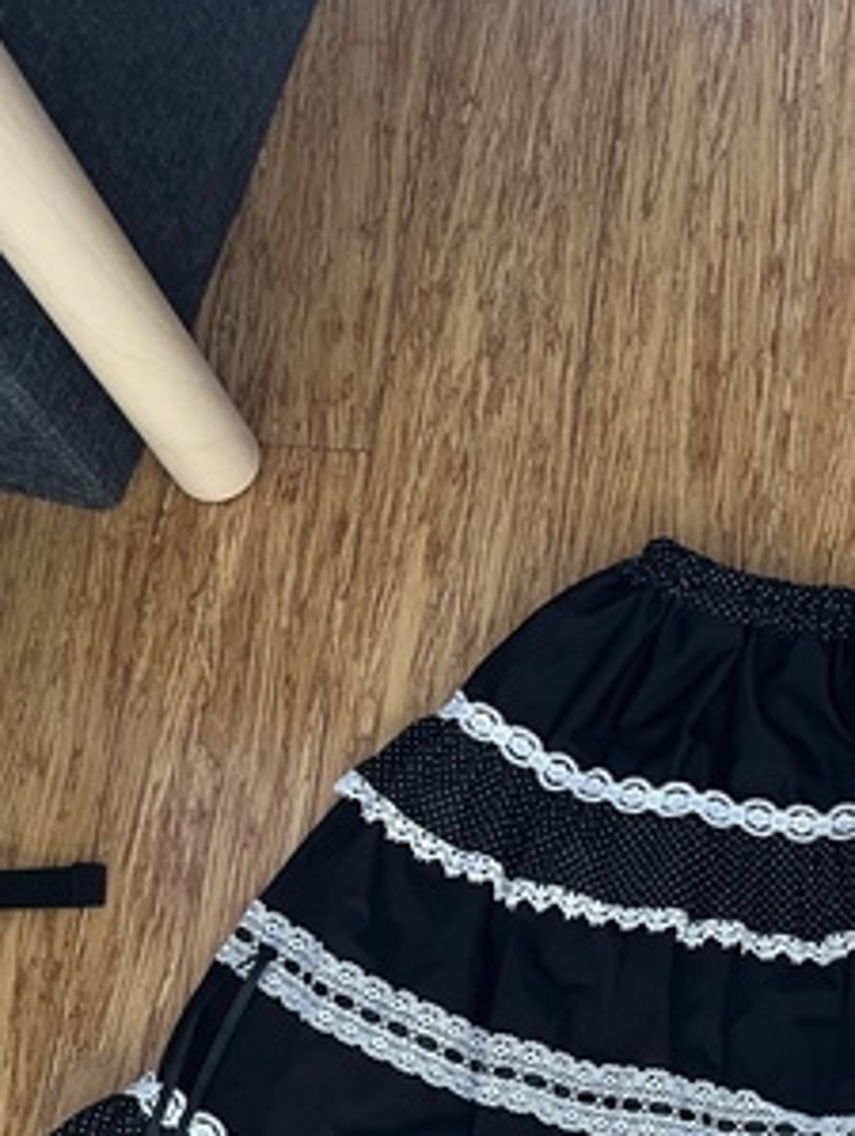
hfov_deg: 24.9
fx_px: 1840
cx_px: 859
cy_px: 963
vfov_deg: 33.0
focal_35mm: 56
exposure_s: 1/60
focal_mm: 5.1
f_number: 1.6
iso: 250
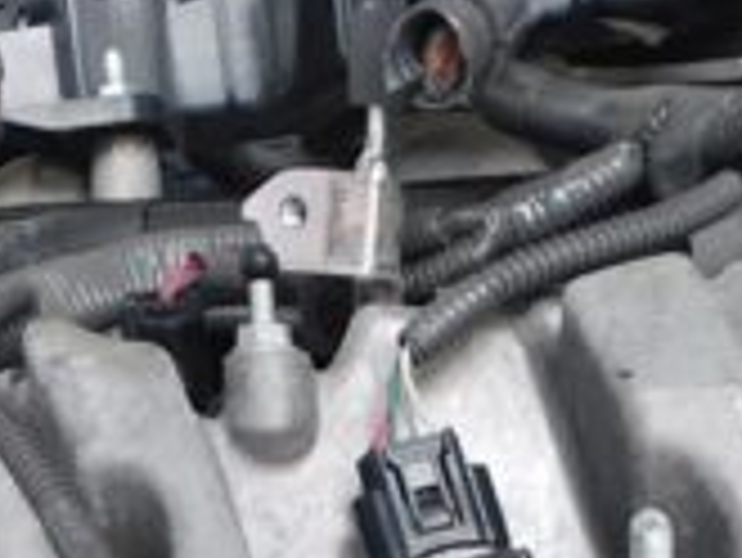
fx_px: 3067
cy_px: 1318
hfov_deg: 13.8
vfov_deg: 9.3
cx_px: 472
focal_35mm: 143
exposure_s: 1/30
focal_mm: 4
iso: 125
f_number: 3
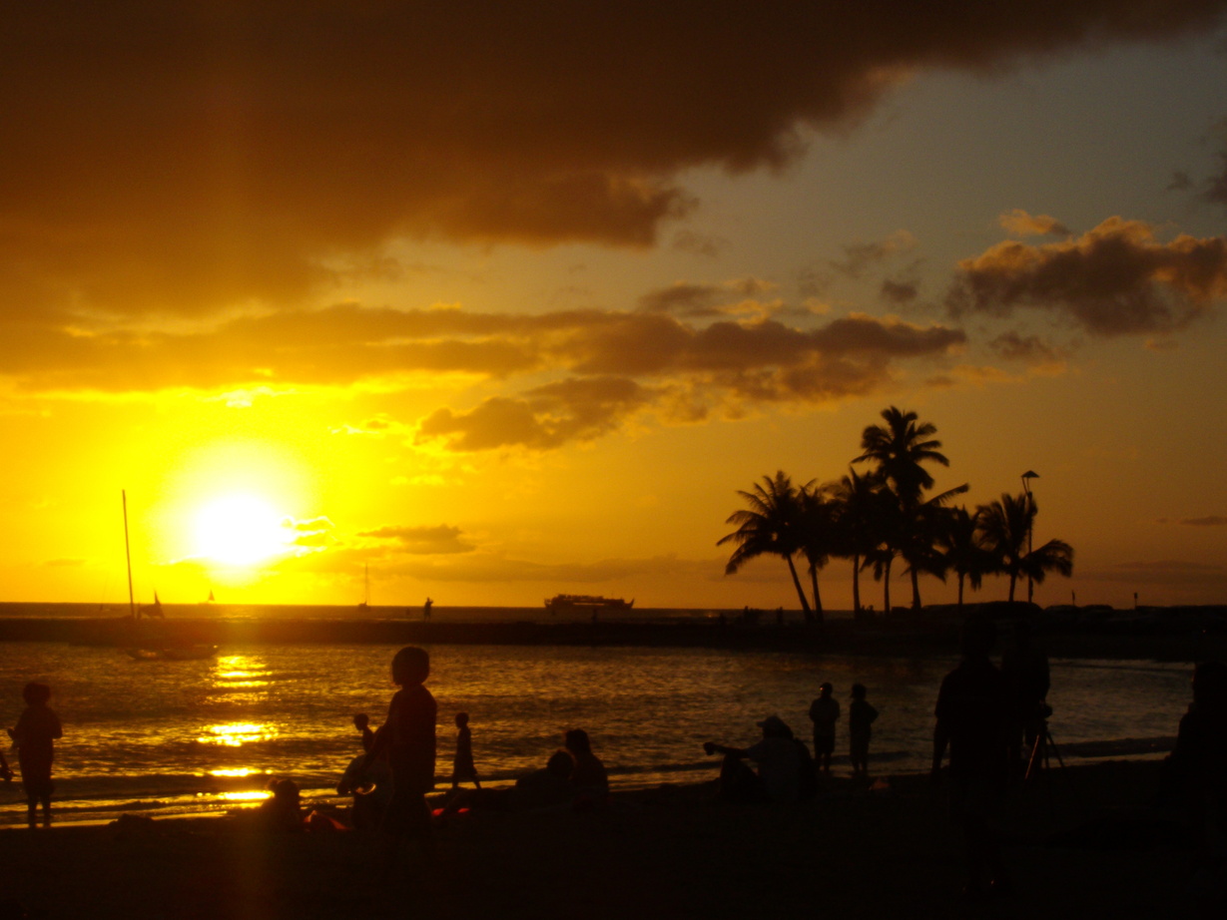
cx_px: 614
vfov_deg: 13.7
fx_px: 3829
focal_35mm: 108
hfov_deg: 18.2
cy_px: 460
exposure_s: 1/320
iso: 80
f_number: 8.5
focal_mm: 18
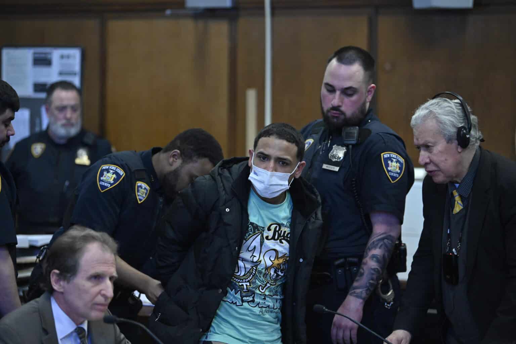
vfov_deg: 10.2
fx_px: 1935
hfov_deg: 15.2
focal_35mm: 135
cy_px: 172
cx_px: 258
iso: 1250
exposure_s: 1/160
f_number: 2.8
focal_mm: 135
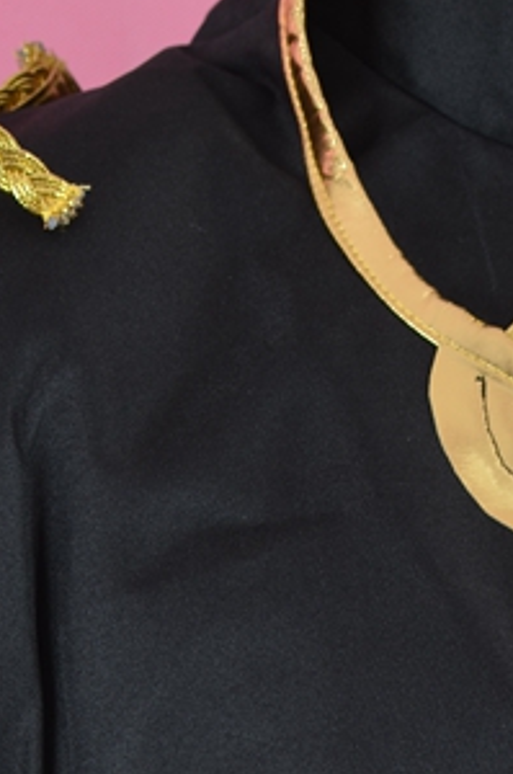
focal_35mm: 175
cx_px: 67
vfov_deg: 11.5
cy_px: 964
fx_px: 3746
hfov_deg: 7.8
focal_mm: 35
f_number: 4
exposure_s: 1/60
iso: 100
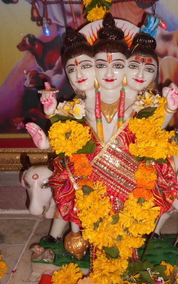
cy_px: 139
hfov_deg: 36.2
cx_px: 107
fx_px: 271
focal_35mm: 35
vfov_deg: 55.3
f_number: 3.6
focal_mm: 6
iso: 80
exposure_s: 1/30
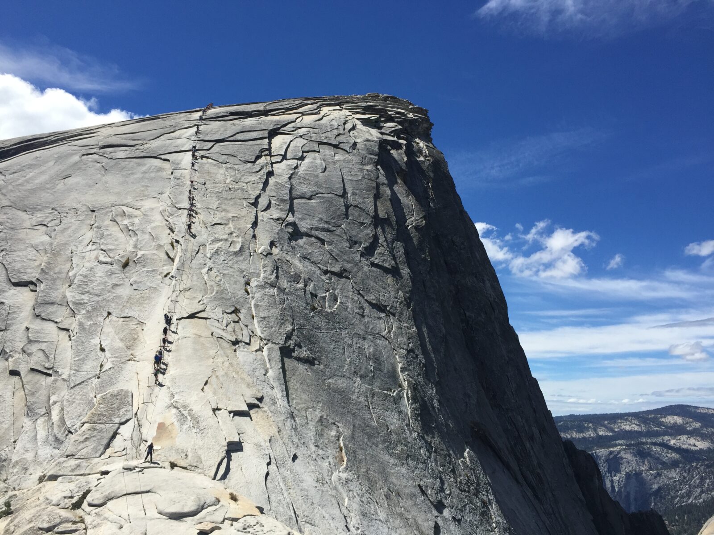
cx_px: 357
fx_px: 598
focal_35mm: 29
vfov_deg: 48.2
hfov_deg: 61.7
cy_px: 268
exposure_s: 1/2475
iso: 32
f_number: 2.2
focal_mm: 4.15
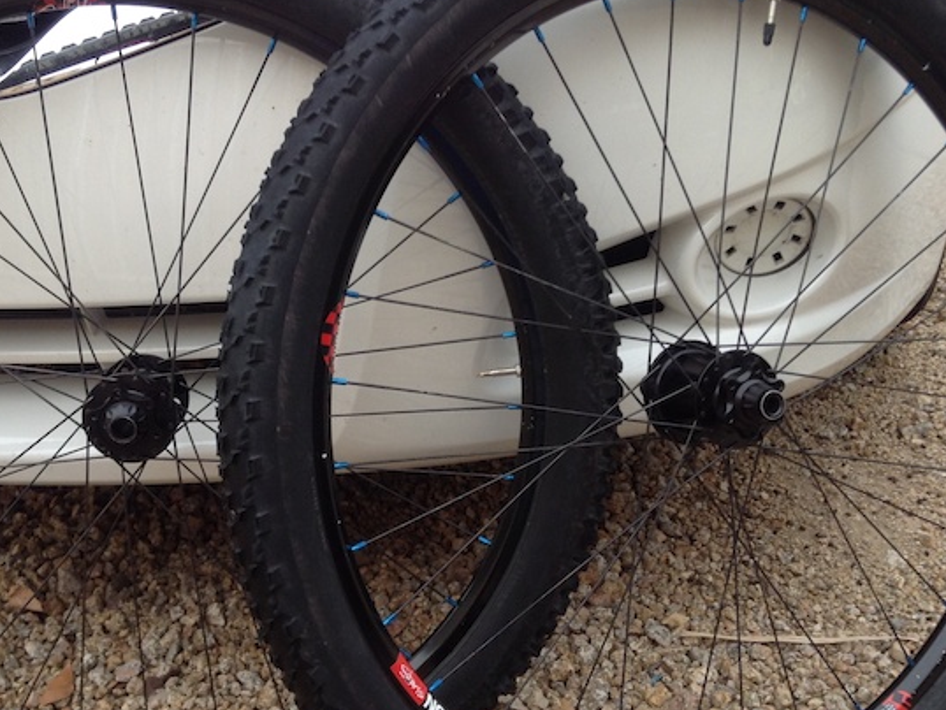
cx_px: 387
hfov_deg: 38.8
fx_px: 1340
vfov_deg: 29.7
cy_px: 334
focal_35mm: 49
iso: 32
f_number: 2.4
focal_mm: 3.3
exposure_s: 1/60
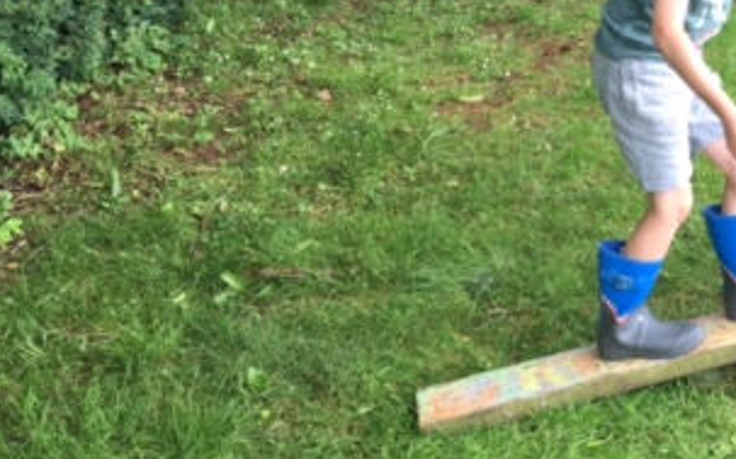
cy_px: 211
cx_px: 707
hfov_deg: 29.8
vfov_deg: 20.0
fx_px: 1303
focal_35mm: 65
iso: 32
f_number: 2.2
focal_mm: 4.15
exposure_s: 1/100
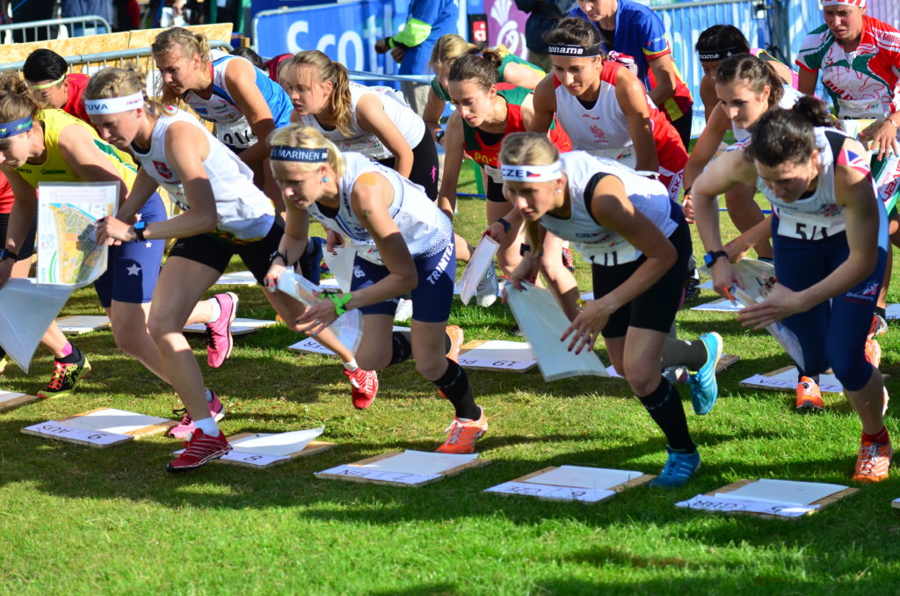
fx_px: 2619
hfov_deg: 19.5
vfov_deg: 13.0
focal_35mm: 105
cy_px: 298
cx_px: 450
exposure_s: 1/2000
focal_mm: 70
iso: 125
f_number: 3.2
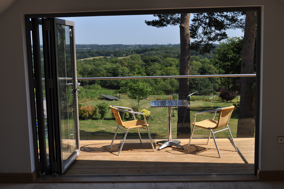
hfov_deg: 43.7
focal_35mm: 45
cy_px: 94
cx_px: 142
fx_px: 355
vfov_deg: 29.8
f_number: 9
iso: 200
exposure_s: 1/320
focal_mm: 30
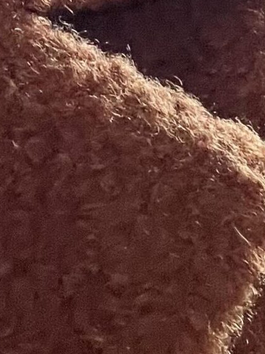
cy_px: -405
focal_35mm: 136
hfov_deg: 10.8
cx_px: -18
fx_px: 1388
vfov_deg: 12.4
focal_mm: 2.71
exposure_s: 1/30
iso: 400
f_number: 2.2
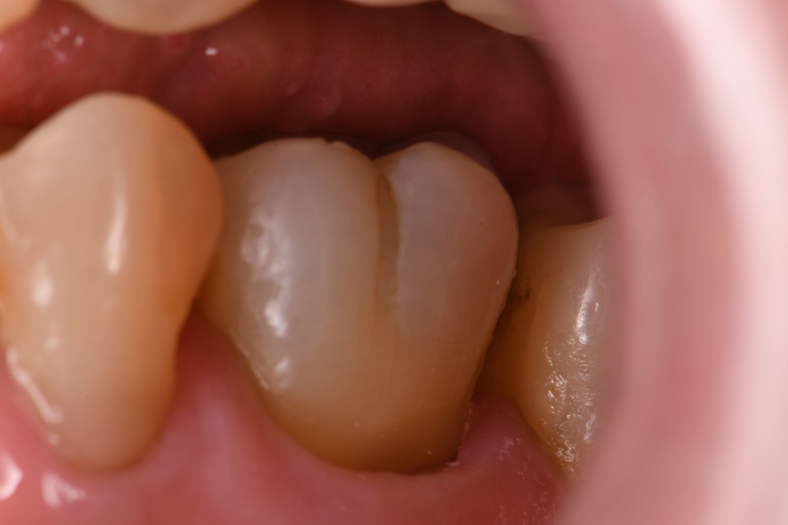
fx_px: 3435
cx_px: 394
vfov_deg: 8.7
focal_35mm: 157
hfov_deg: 13.1
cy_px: 262
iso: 200
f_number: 32
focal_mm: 105
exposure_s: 1/160
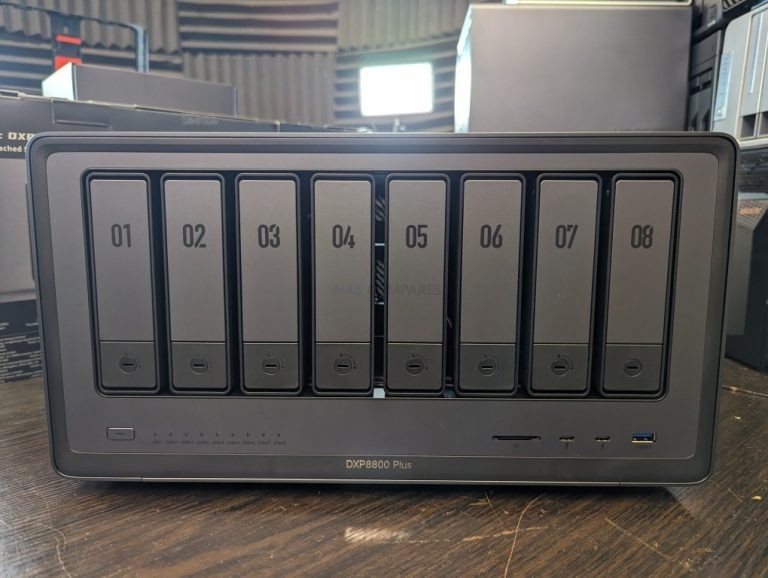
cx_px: 384
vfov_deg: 56.9
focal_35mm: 24
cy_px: 289
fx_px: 533
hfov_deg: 71.5
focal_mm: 6.81
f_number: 1.85
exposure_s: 1/65.7
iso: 401
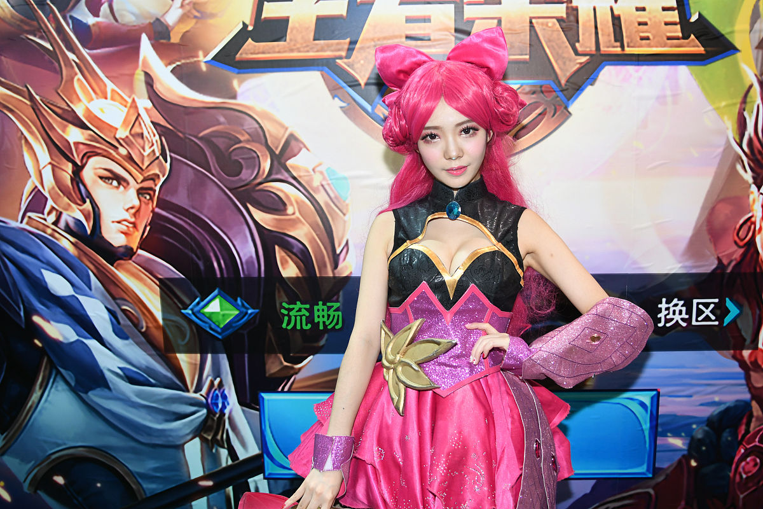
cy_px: 254
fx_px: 763
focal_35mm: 36
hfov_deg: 53.1
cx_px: 382
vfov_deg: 36.9
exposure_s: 1/200
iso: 640
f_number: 4
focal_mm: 24
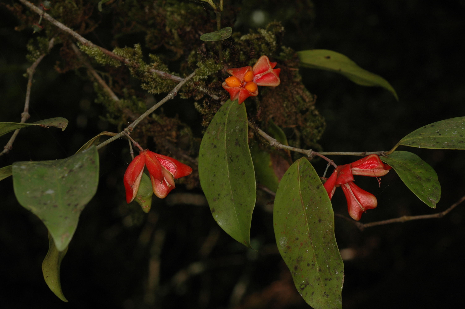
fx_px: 1161
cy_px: 154
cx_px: 232
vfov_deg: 15.2
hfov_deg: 22.6
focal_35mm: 90
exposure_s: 1/160
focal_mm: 60
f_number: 16
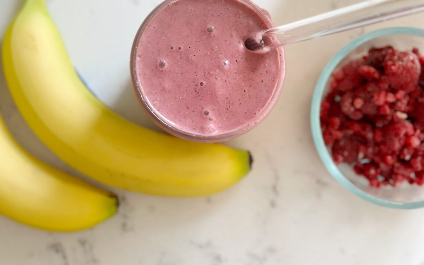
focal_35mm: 68
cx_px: 212
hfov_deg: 30.2
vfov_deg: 19.0
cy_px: 58
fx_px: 786
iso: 125
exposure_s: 1/96
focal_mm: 6.86
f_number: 1.78
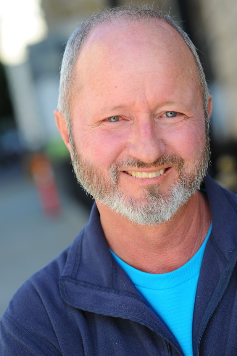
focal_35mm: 105
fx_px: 1038
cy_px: 178
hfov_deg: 13.0
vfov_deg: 19.5
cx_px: 118
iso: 250
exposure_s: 1/400
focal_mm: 105
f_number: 4
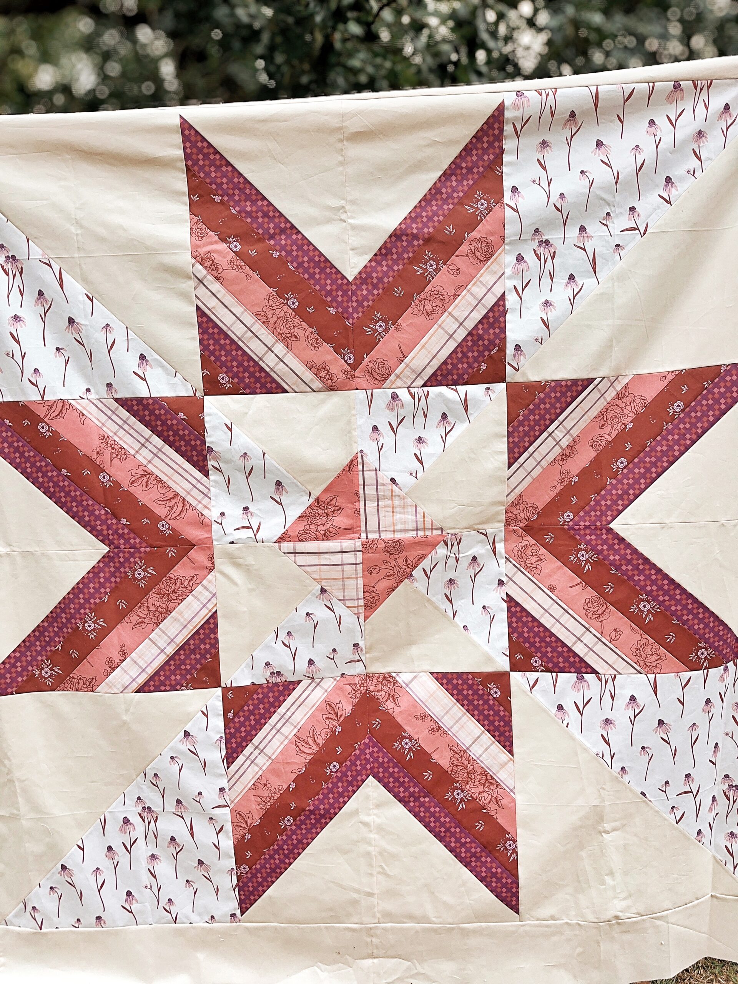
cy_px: 492
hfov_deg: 56.8
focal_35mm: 24
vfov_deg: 71.6
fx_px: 682
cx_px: 369
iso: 80
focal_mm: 6.86
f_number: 1.78
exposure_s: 1/1852
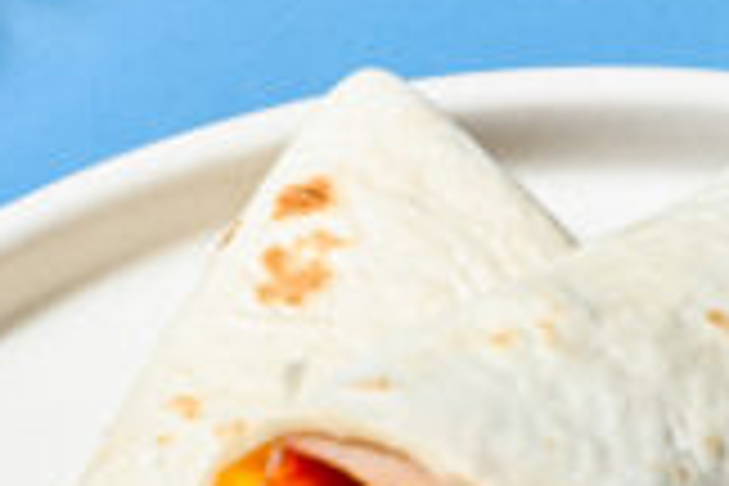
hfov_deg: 3.1
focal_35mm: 663
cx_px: -670
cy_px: -367
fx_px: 13425
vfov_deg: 2.1
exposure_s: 1/100
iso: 100
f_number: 10
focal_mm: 105
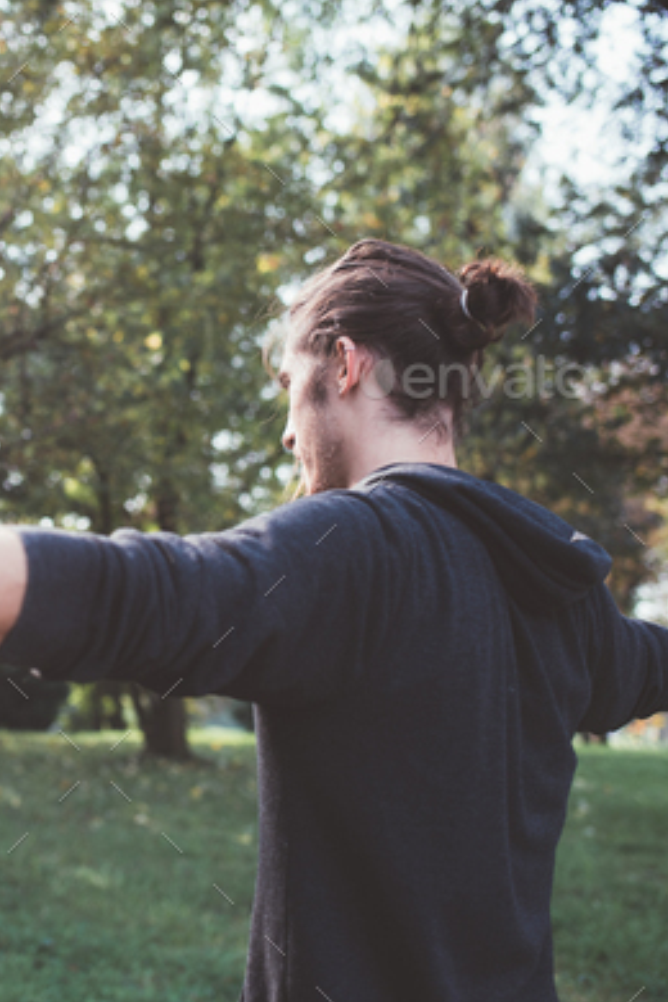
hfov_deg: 24.8
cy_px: 501
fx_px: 1475
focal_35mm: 53
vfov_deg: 37.5
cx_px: 82
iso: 250
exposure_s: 1/640
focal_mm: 35
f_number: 2.8
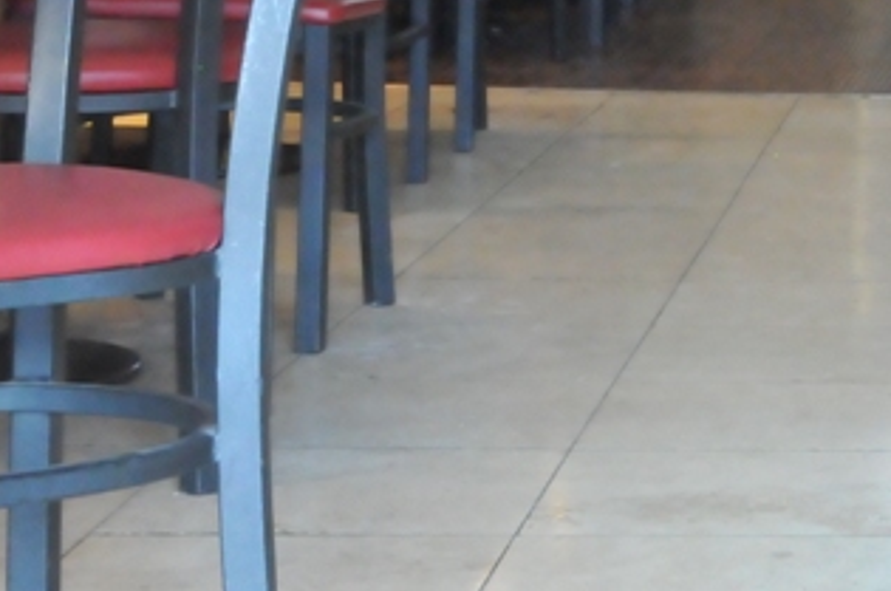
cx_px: 1027
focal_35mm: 138
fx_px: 3403
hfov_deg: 14.5
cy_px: -387
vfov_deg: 9.5
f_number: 13
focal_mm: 27
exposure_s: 1/5
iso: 3200
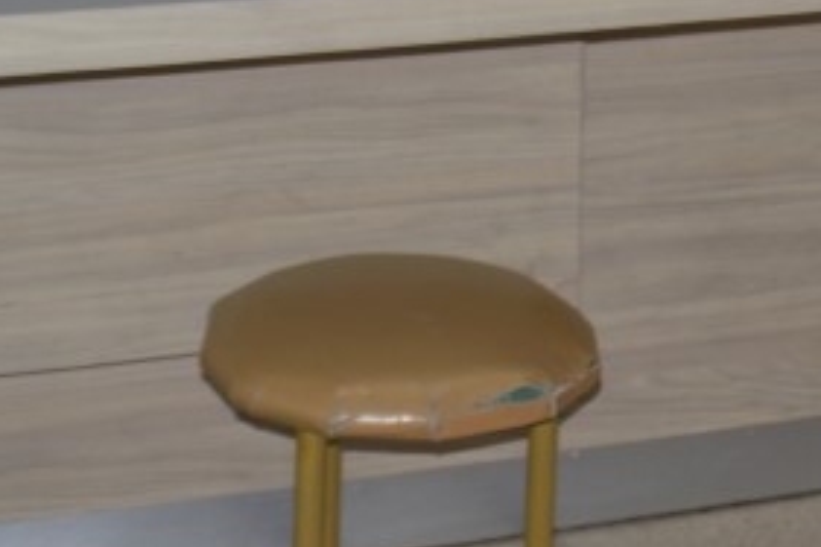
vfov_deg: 11.4
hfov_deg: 18.3
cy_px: -450
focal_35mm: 111
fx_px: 2530
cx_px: 595
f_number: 5.6
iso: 100
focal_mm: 18
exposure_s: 1/13
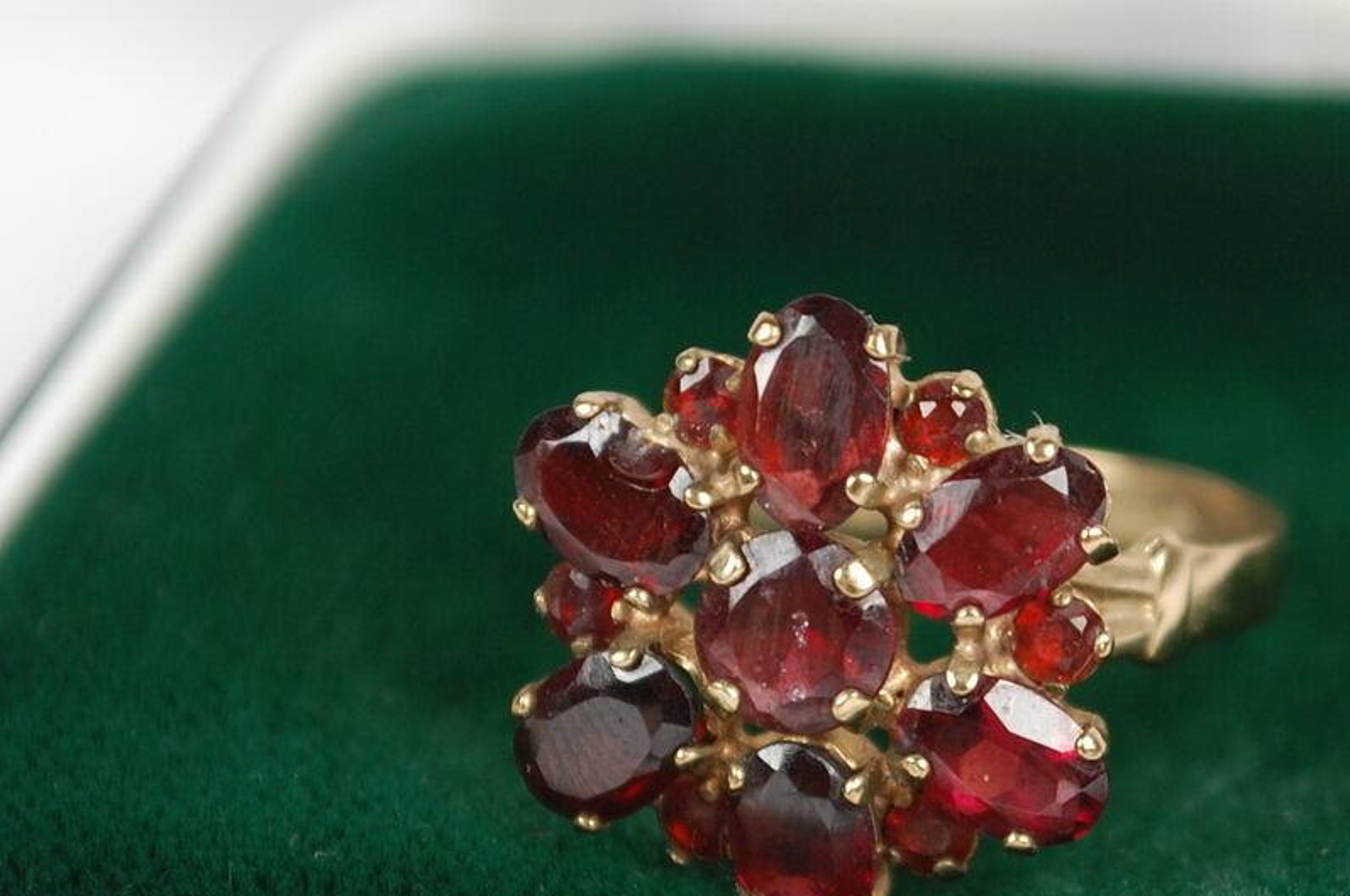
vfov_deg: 7.8
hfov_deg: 11.7
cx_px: 884
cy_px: 632
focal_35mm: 176
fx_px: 6593
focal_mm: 55
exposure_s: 1/125
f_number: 5.6
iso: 320
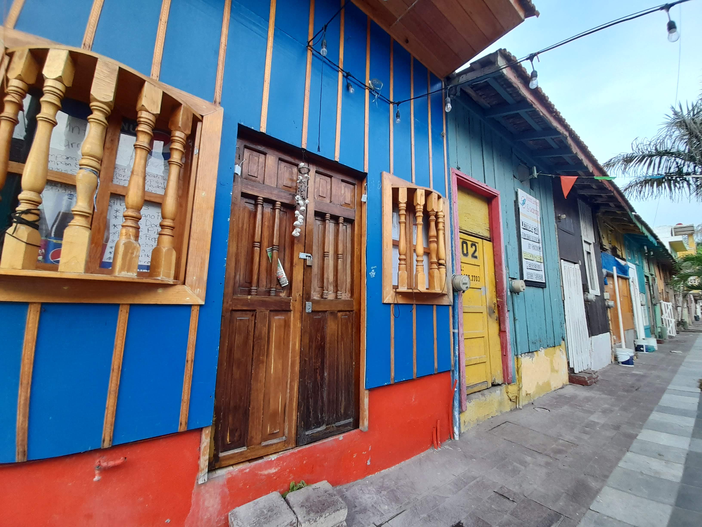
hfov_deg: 106.2
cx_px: 351
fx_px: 264
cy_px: 264
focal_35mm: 13
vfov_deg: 89.9
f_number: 2.2
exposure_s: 1/40
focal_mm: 1.42
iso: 64
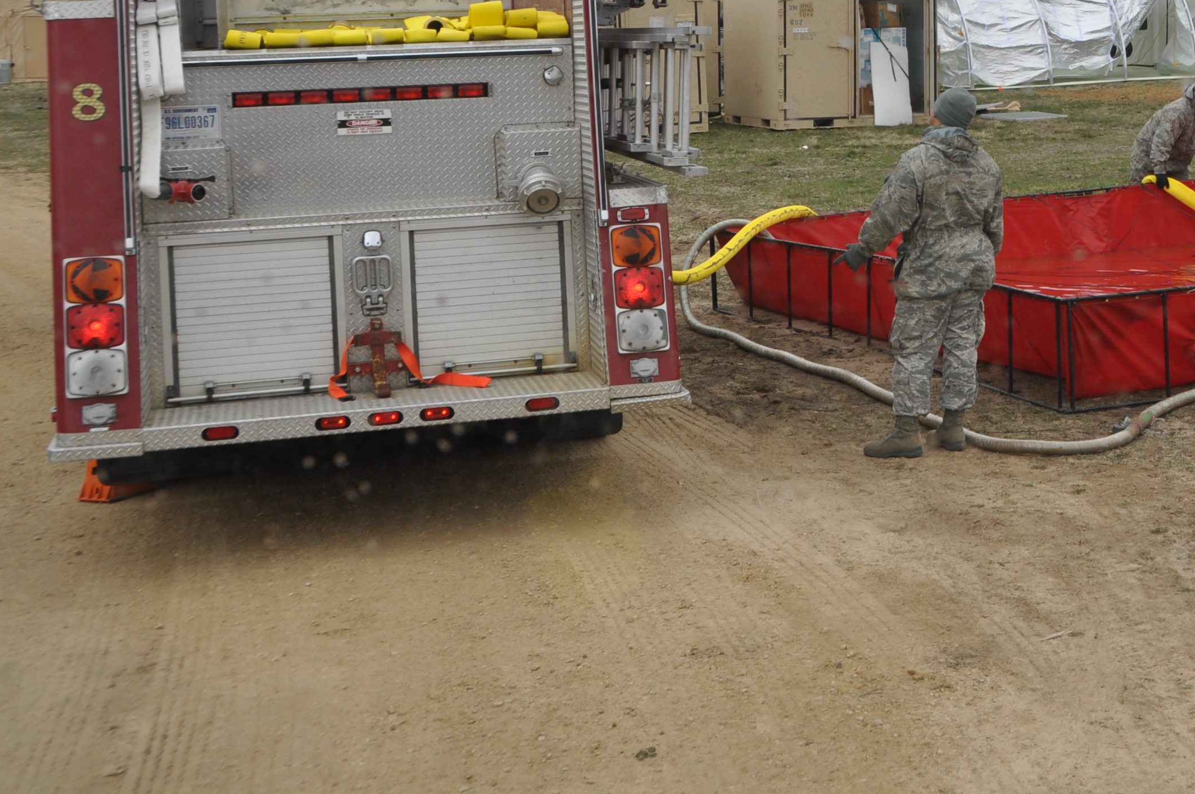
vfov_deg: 21.7
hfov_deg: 30.7
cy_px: 78
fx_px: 2022
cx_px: 1173
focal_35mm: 61
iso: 200
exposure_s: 1/200
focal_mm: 20
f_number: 7.1
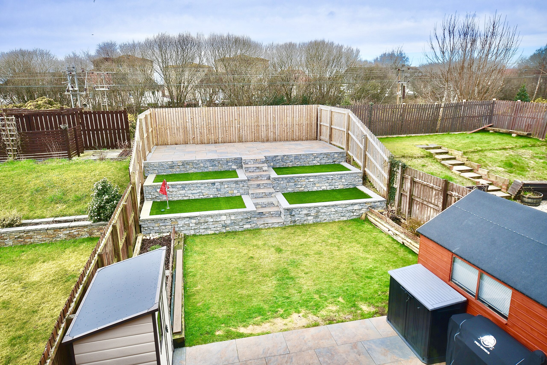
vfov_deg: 53.1
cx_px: 274
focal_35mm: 24
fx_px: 365
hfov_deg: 73.7
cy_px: 182
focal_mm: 16
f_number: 8
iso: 100
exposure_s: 1/50
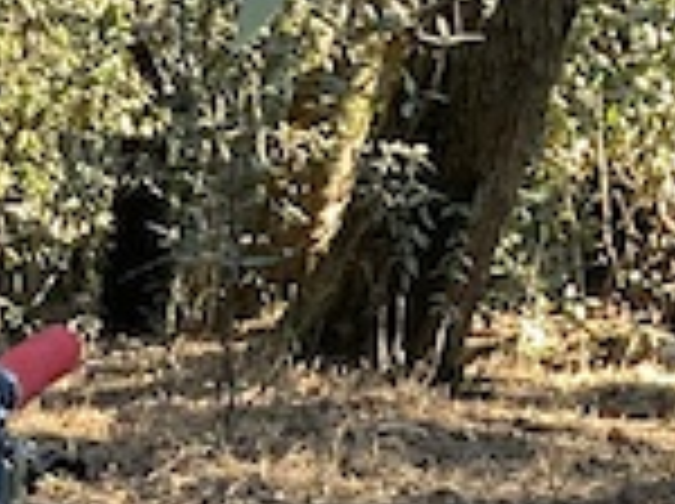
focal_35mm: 139
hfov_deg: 12.6
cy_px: 1120
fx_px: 2706
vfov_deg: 9.7
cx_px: -634
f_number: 1.8
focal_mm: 4.25
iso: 250
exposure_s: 1/60
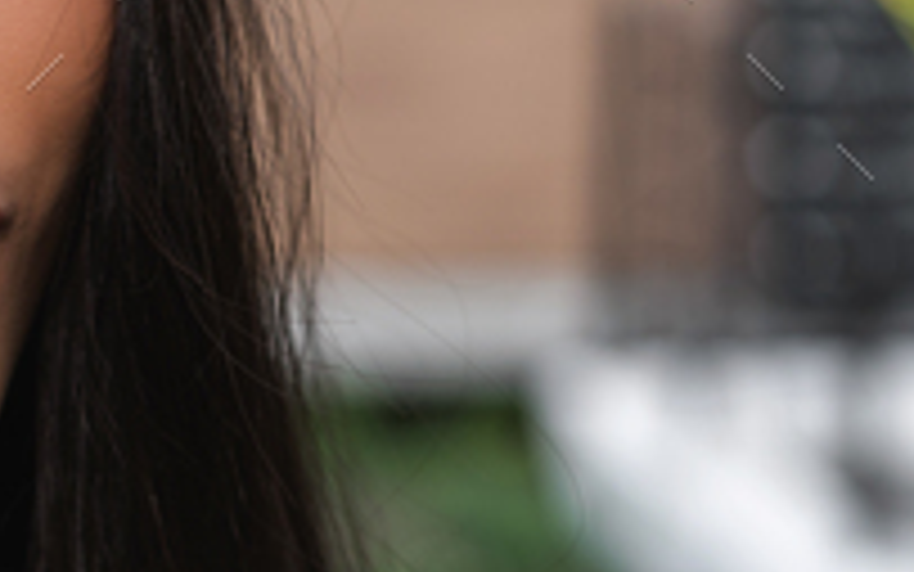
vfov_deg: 8.8
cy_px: -79
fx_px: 3688
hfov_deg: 13.6
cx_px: -293
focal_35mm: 148
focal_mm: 50
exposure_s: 1/800
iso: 100
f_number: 2.8
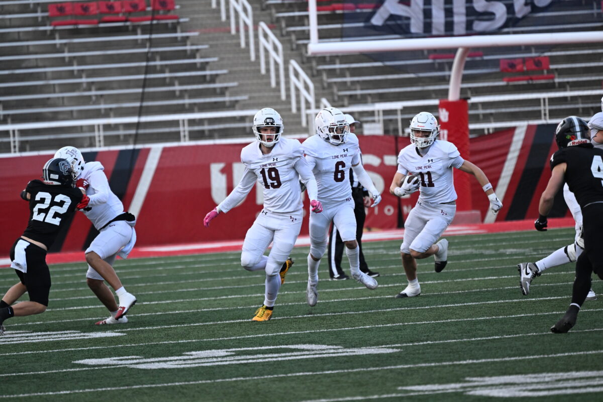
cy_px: 201
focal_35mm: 400
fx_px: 6699
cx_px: 302
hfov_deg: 5.2
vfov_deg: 3.4
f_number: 5.6
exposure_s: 1/1250
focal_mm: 400
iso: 1800
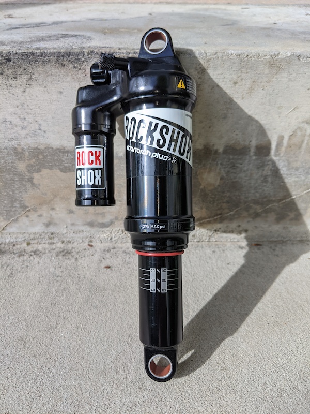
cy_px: 207
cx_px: 155
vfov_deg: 65.3
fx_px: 322
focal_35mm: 27
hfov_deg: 51.4
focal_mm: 4.44
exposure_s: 1/978
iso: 51
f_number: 1.8
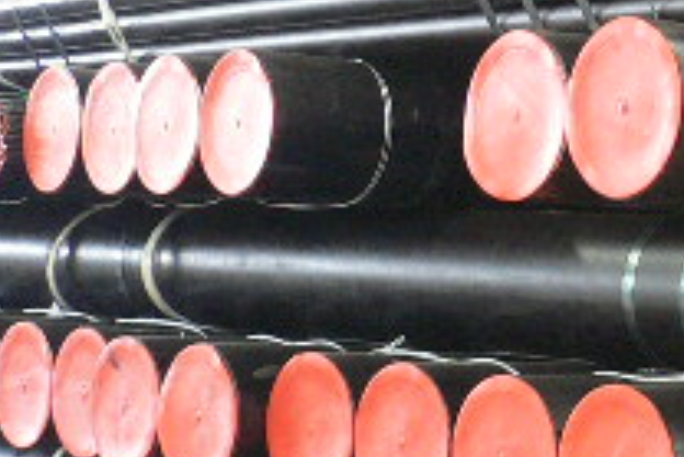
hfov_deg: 17.4
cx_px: 825
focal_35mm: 112
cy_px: 240
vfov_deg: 12.3
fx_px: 2129
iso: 200
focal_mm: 5.8
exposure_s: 1/15
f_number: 2.8
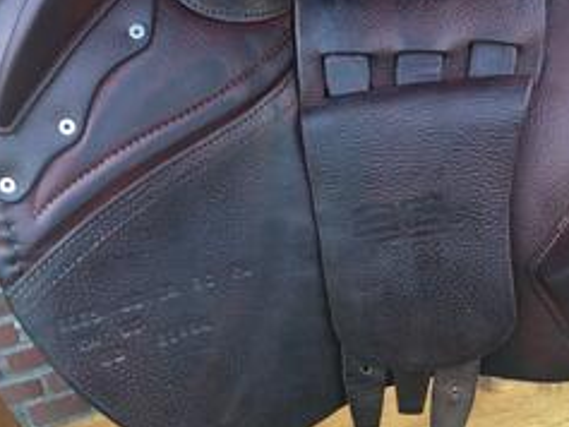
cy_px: 178
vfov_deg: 29.6
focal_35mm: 49
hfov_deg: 38.9
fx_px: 806
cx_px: 303
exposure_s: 1/50
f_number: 2.2
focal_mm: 4.15
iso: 32
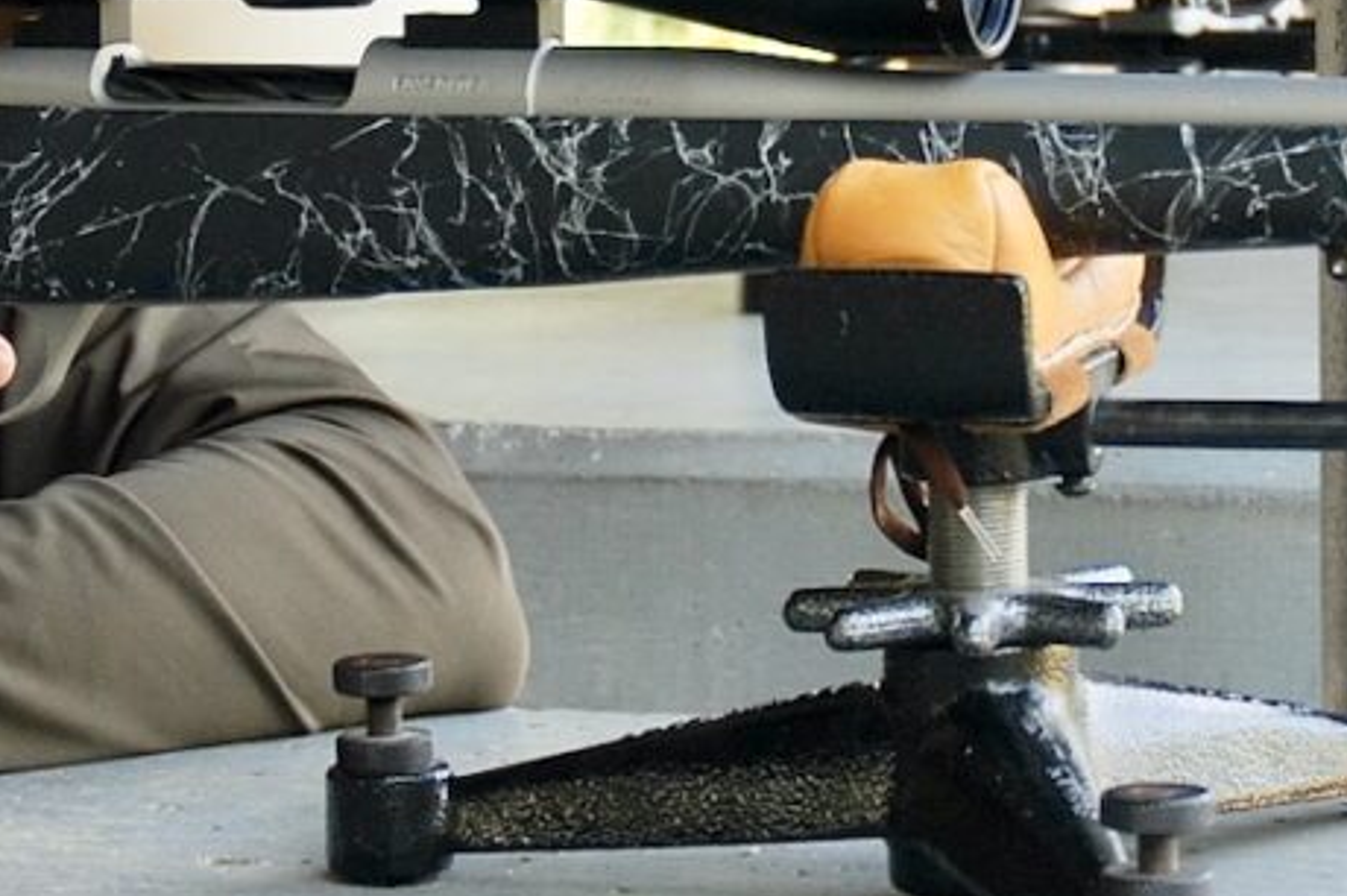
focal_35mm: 94
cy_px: 357
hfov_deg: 21.3
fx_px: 3524
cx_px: 189
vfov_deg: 14.5
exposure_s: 1/60
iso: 200
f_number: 3.8
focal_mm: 25
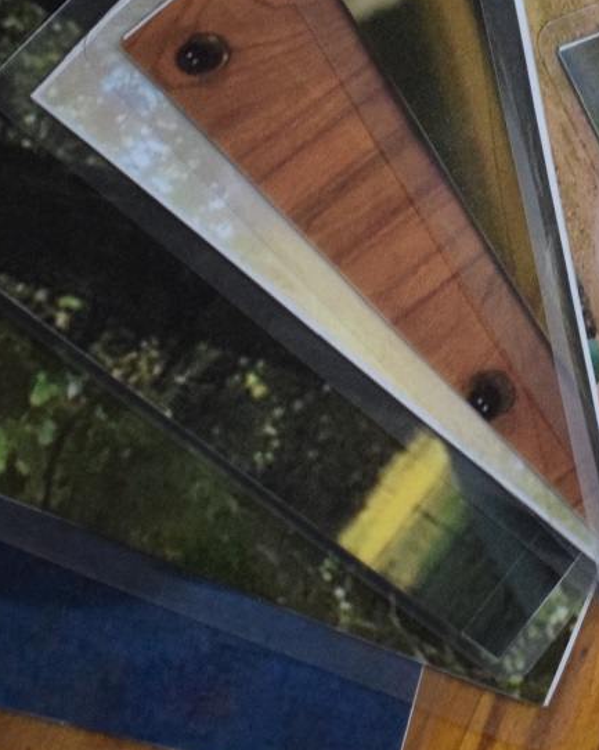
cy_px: 178
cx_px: 794
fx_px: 3343
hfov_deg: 10.0
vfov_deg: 12.8
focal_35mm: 151
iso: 1800
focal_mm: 29
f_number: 4.2
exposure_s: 1/60
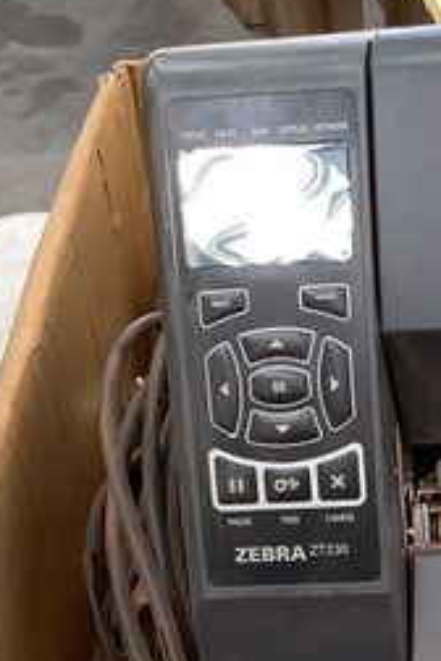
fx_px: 1507
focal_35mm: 82
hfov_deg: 16.4
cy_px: 548
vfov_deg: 24.3
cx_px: 423
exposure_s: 1/50
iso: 64
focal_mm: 3.3
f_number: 2.4
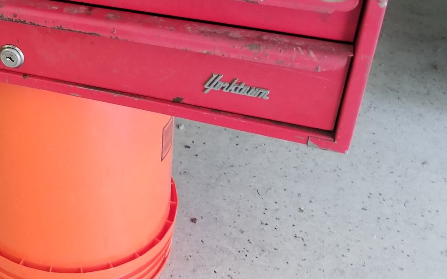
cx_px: 29
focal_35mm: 56
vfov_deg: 22.9
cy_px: 60
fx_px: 682
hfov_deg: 33.9
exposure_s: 1/60
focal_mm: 4.25
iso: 200
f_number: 1.7
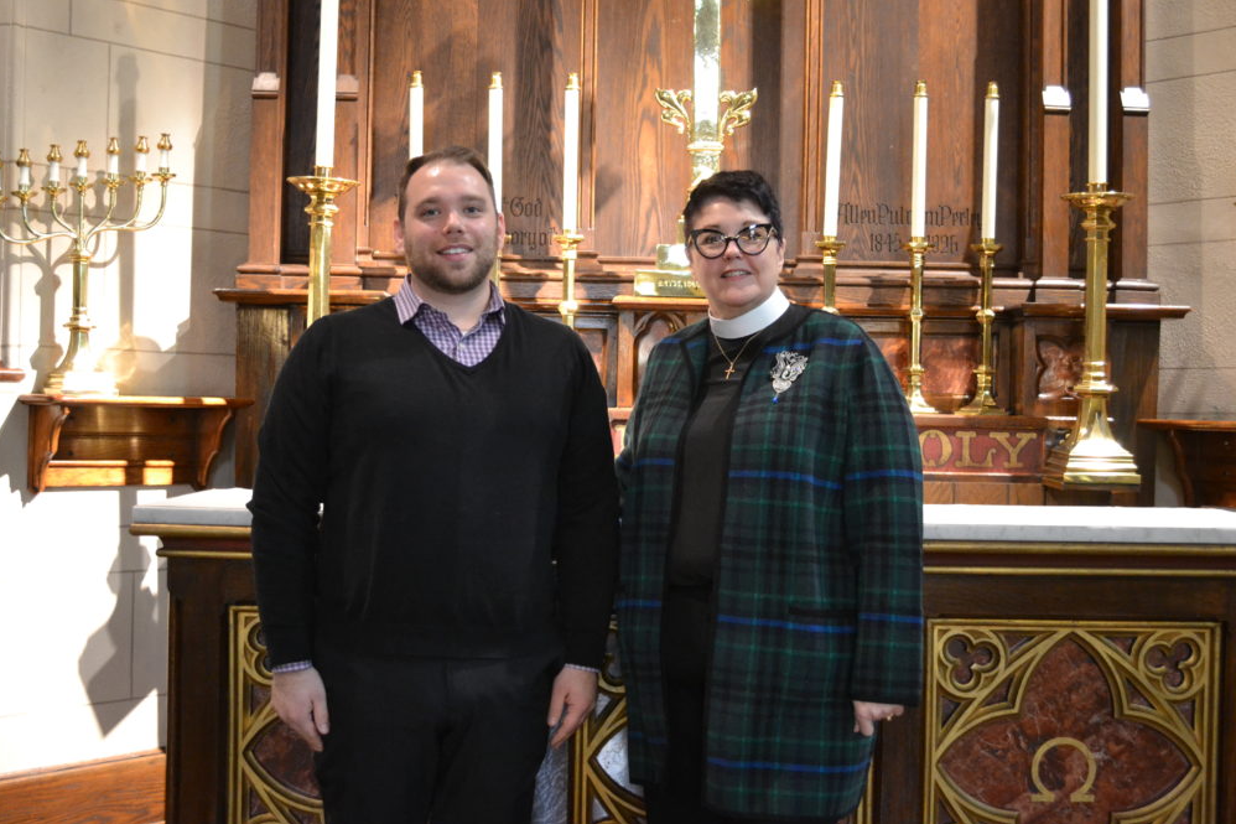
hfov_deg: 45.4
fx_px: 1476
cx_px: 609
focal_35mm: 43
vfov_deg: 31.2
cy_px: 413
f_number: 4.2
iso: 2000
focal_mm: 26
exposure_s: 1/15
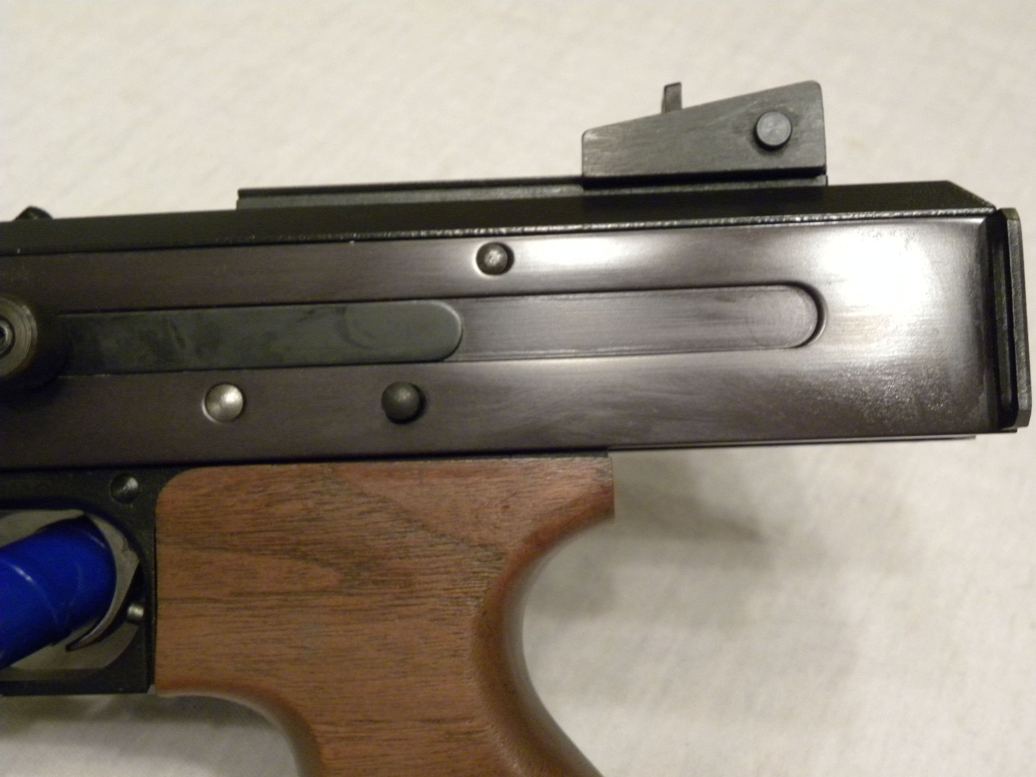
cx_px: 518
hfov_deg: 41.2
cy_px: 388
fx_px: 1377
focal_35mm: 46
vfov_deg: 31.5
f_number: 3.2
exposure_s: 1/30.4
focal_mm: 8.2
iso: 400
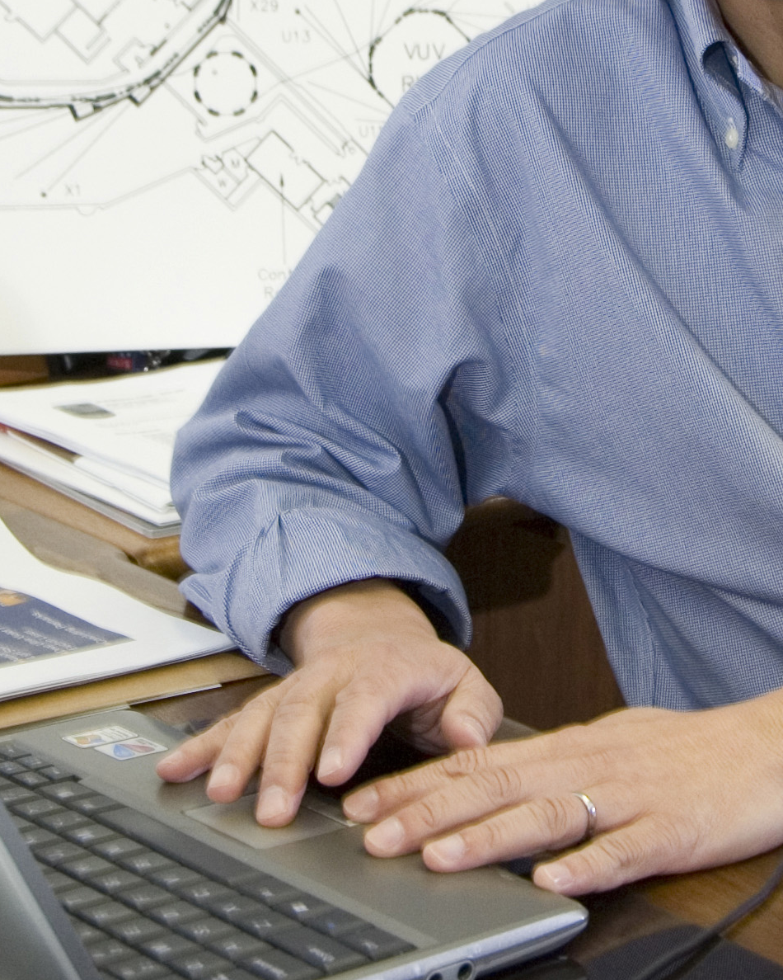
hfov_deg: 15.9
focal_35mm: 96
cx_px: 658
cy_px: 275
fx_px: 2787
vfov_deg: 19.8
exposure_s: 1/40
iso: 400
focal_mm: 27
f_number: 5.6
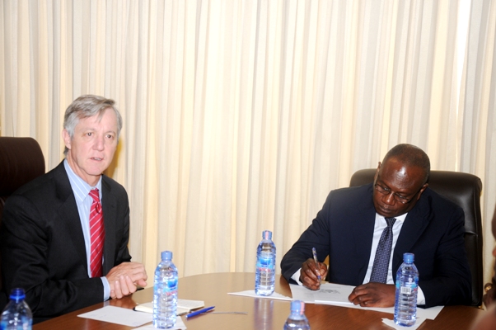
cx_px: 248
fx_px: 929
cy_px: 165
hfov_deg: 29.9
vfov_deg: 20.1
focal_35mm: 68
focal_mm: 45
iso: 250
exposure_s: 1/60
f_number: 5
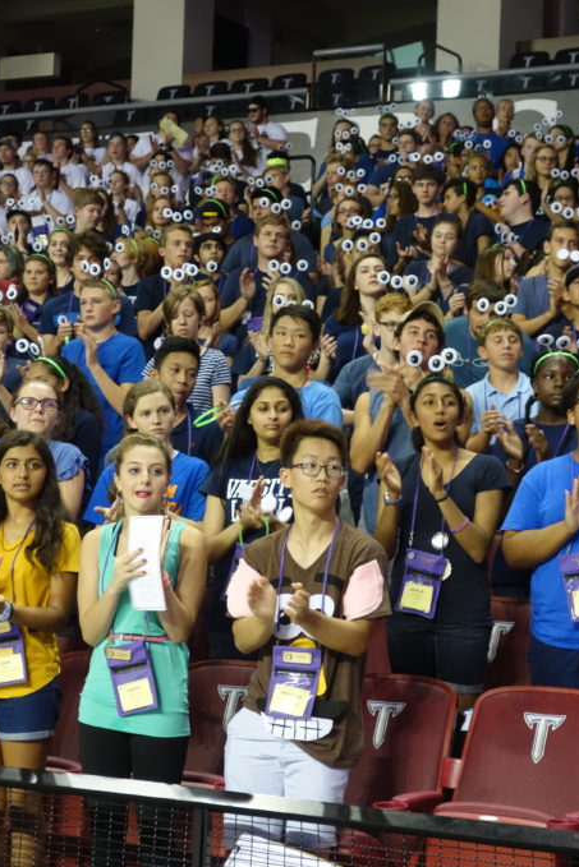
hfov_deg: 15.9
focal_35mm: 86
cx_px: 300
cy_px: 435
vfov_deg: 23.6
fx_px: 2074
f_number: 3.5
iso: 800
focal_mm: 21.08
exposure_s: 1/100
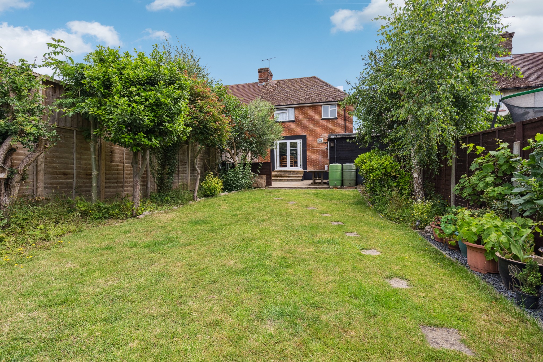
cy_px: 181
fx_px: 241
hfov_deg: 96.7
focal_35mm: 16
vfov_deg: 73.8
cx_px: 272
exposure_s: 1/800
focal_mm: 16
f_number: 7.1
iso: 640
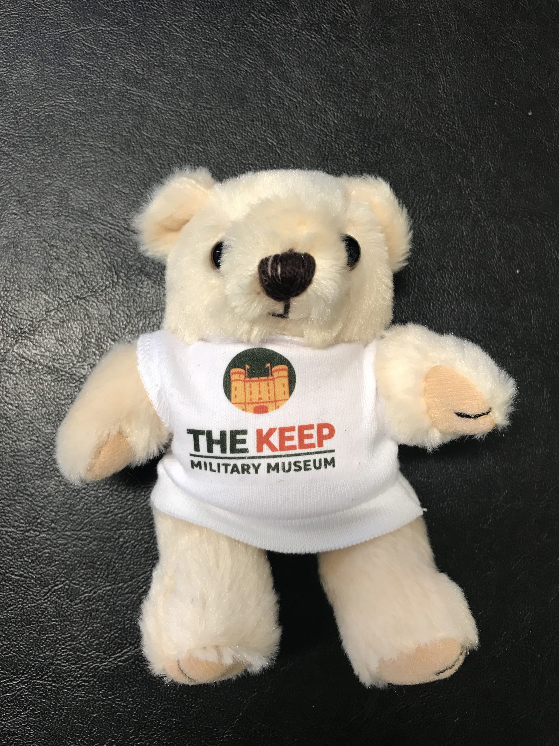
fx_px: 603
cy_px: 373
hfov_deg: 49.7
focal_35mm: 28
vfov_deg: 63.4
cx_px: 280
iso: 40
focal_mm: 3.99
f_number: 1.8
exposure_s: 1/20
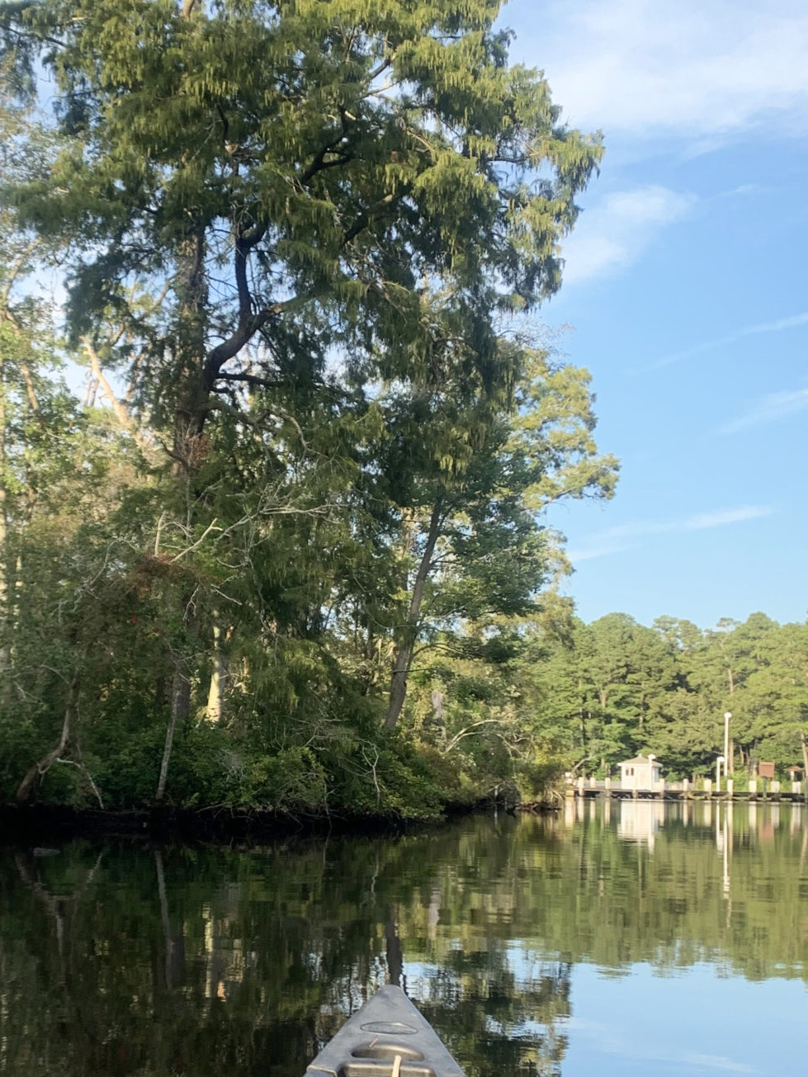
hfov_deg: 28.3
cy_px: 739
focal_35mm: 51
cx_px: 234
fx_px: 1587
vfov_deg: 37.0
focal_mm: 4.25
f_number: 1.8
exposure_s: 1/500
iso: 25
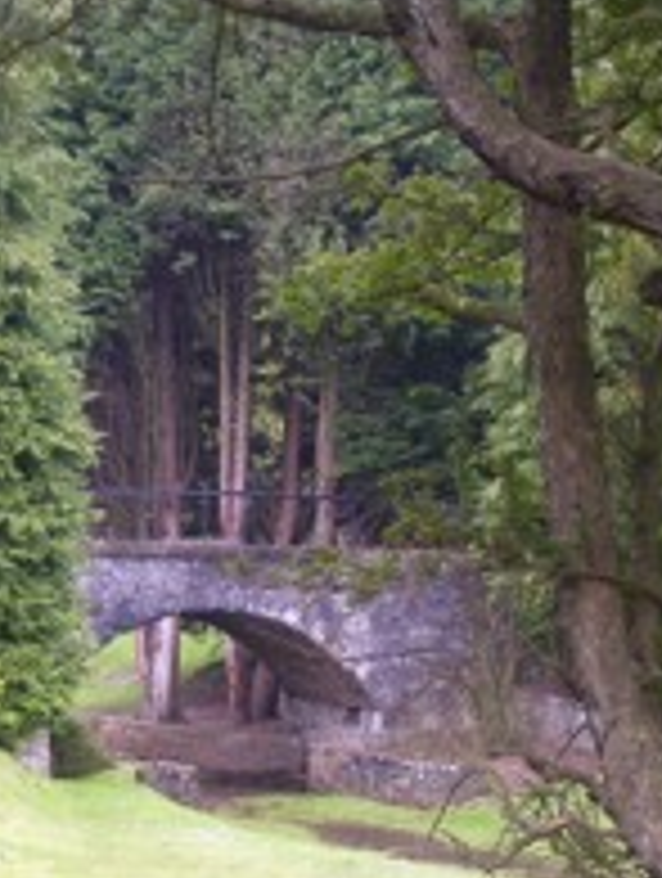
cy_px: 621
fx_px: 3533
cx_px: 349
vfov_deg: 14.1
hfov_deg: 10.7
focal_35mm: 139
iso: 80
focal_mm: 11.6
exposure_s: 1/90
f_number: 4
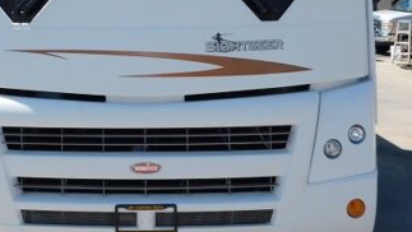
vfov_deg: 18.8
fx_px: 678
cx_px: 129
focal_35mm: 62
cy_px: -14
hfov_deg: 33.4
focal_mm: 4
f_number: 3
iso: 125
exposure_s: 1/1250
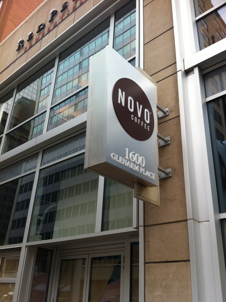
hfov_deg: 40.6
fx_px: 305
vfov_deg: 52.7
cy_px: 151
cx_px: 113
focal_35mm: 35
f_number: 2.8
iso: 80
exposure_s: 1/413
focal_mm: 3.85
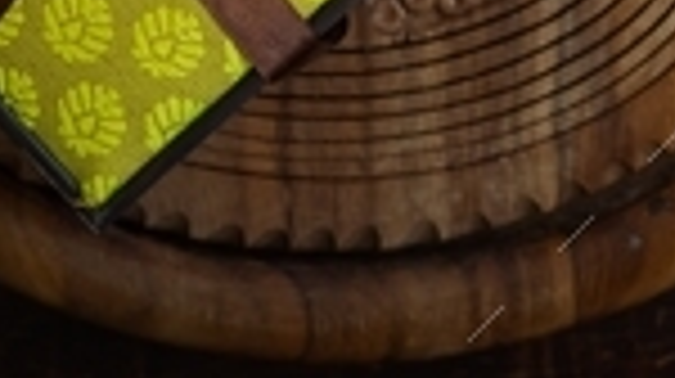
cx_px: 778
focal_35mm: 206
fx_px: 3683
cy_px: -457
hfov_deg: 10.3
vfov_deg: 5.7
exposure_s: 1/160
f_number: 4
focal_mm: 50
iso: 320
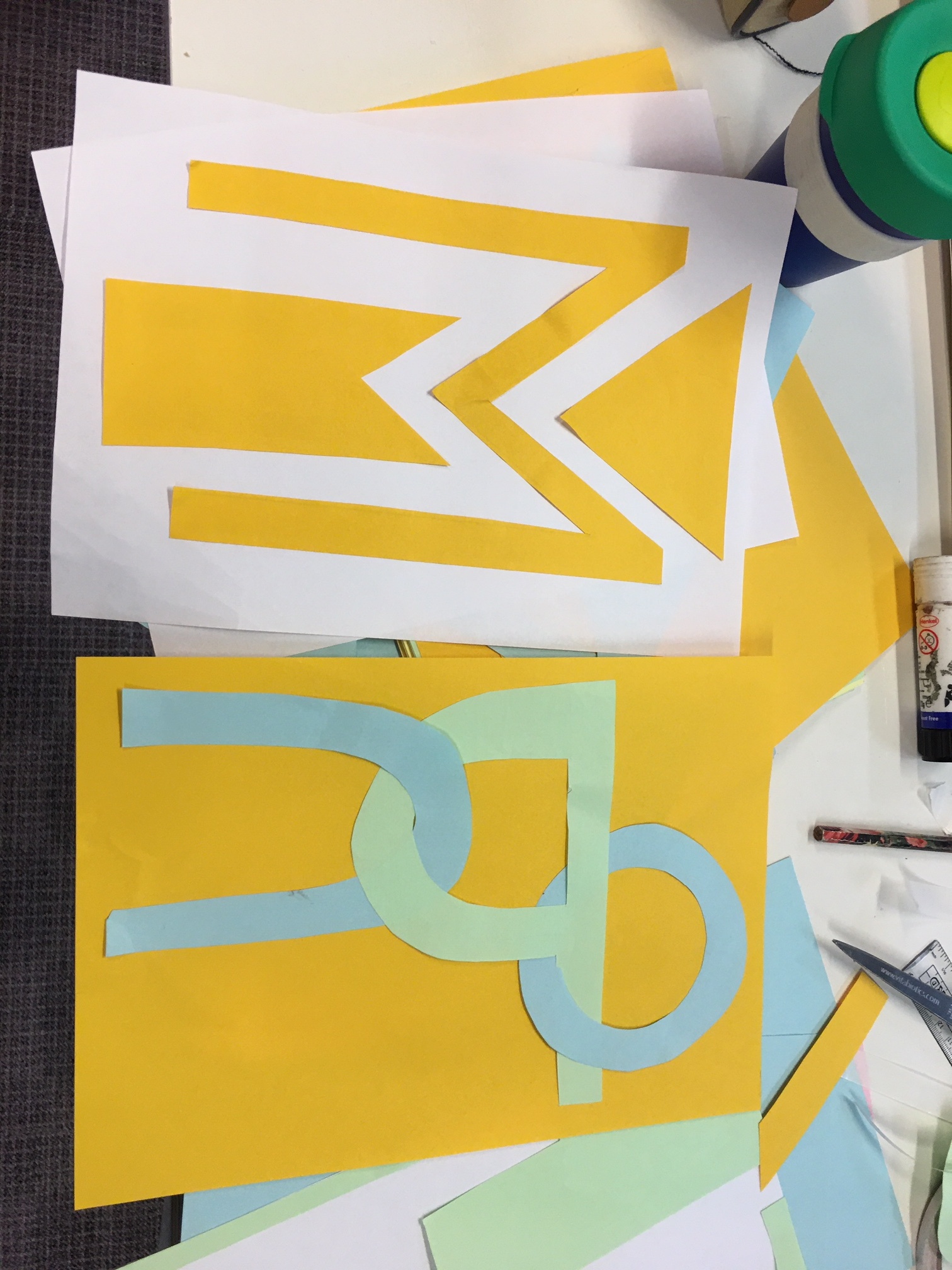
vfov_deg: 61.7
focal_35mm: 29
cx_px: 476
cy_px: 635
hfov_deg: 48.2
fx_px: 1063
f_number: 2.2
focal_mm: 4.15
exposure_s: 1/33
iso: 40
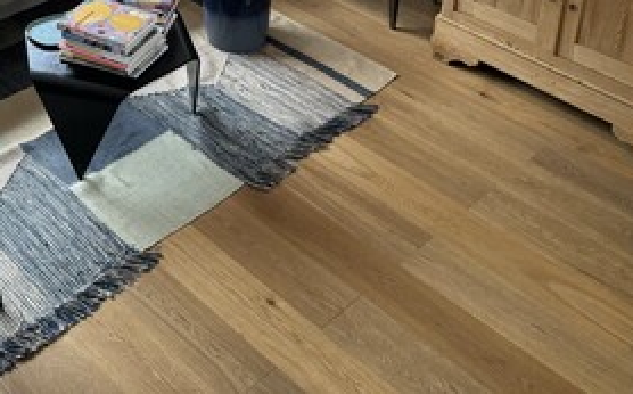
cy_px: -112
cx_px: 168
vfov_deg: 21.4
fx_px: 948
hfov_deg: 36.2
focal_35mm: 55
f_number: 1.78
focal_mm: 6.76
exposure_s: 1/66
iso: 200
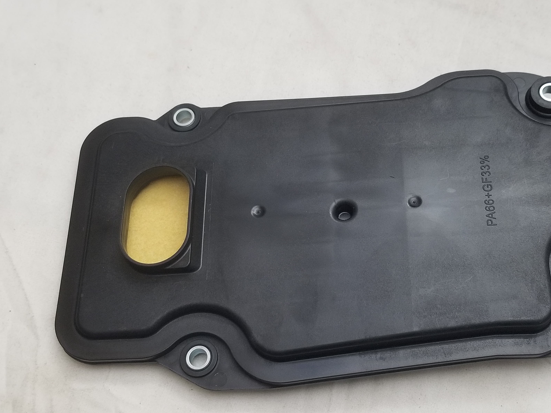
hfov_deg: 55.0
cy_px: 237
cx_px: 323
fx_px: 525
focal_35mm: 33
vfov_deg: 42.8
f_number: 1.7
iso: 200
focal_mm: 4.25
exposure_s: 1/33
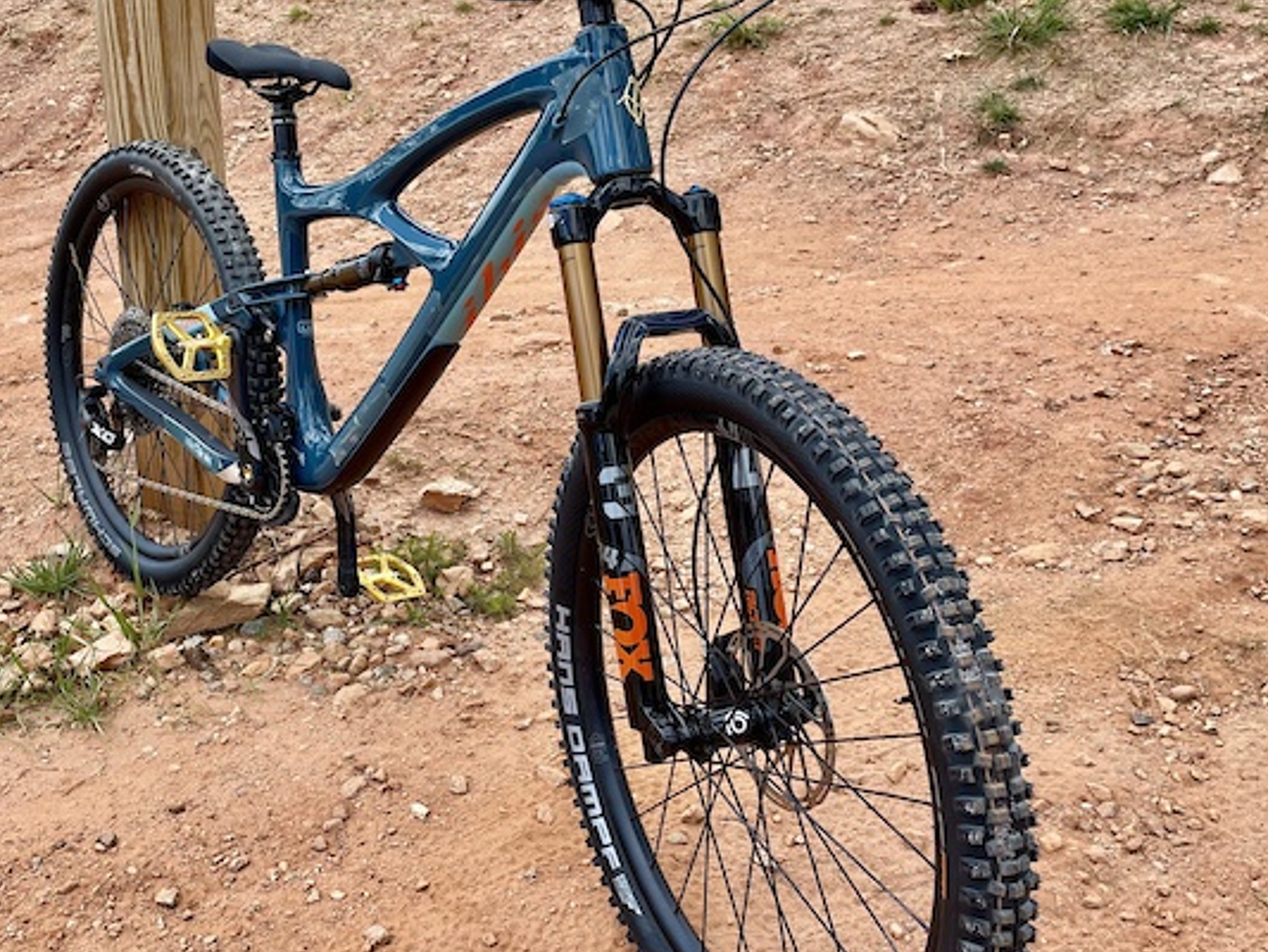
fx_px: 1429
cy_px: 436
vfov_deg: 36.8
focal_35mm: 39
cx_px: 462
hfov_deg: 47.3
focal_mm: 4.2
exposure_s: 1/1208
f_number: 1.6
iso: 32
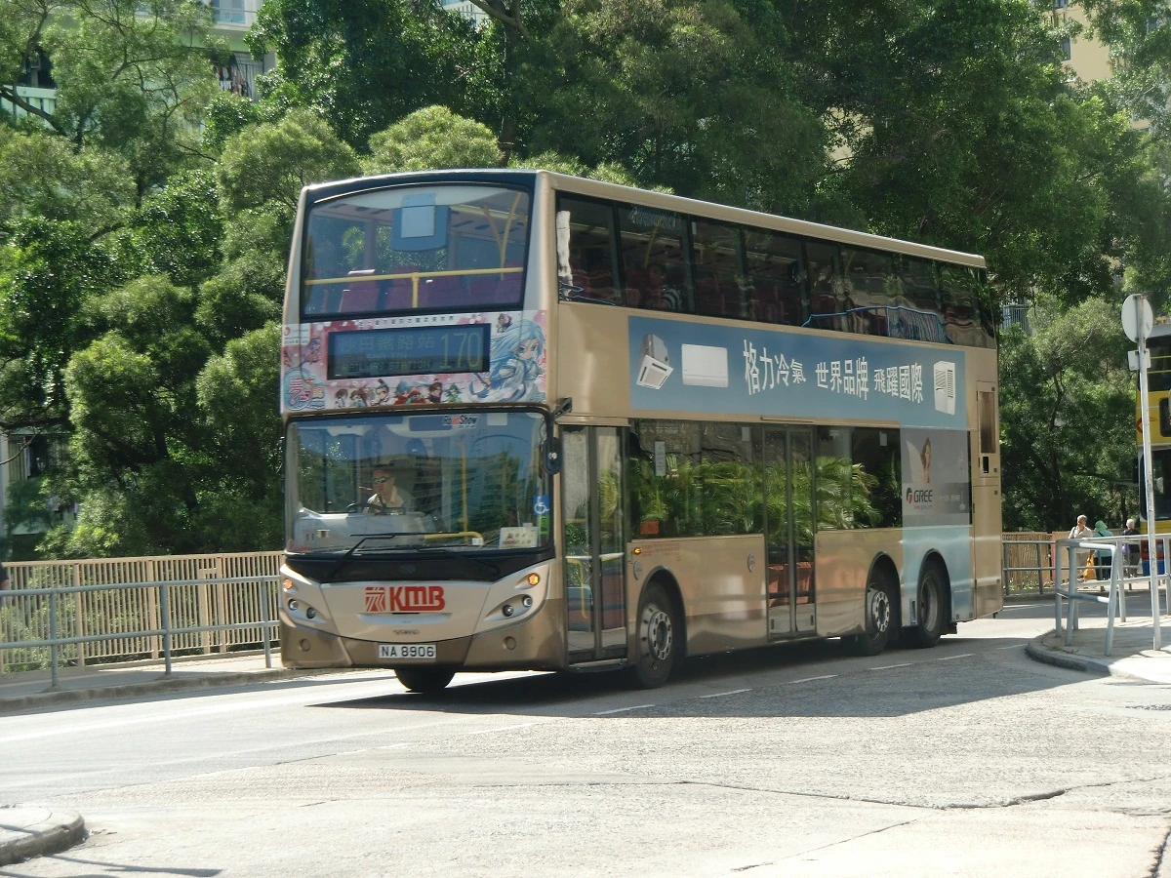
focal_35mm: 89
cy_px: 439
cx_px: 586
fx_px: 3011
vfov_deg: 16.6
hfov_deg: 22.0
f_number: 4.8
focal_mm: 16
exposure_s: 1/200
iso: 64
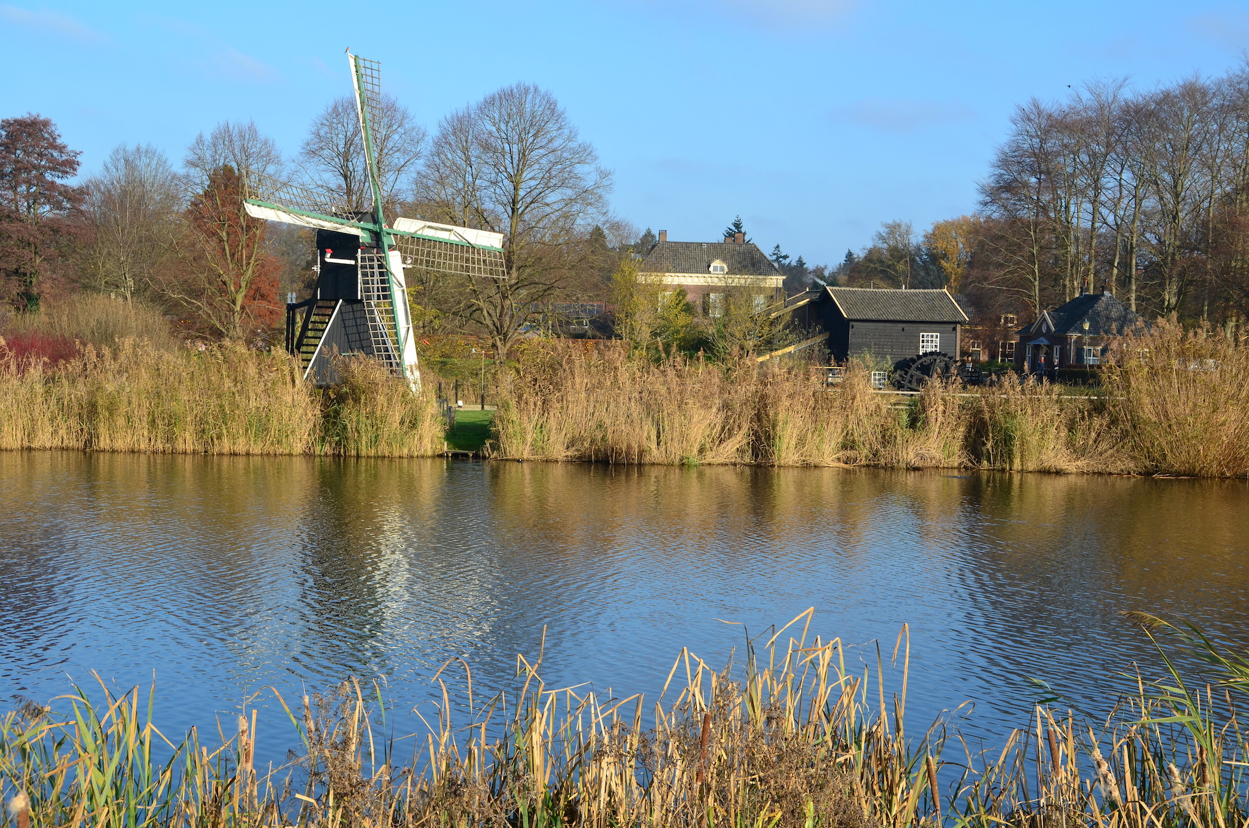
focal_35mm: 63
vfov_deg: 21.5
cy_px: 414
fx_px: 2181
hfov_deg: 32.0
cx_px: 624
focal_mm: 42
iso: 200
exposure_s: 1/320
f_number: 9
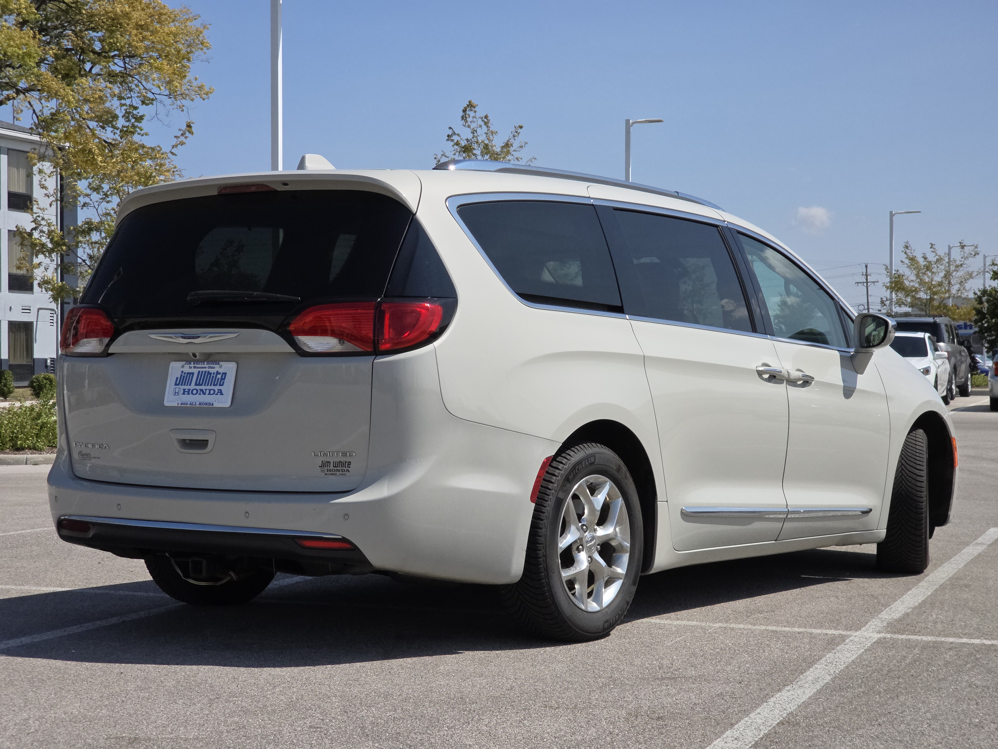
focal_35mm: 69
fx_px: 1989
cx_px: 499
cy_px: 374
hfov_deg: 28.2
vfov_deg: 21.3
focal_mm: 7.9
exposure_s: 1/3151
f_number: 2.4
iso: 50
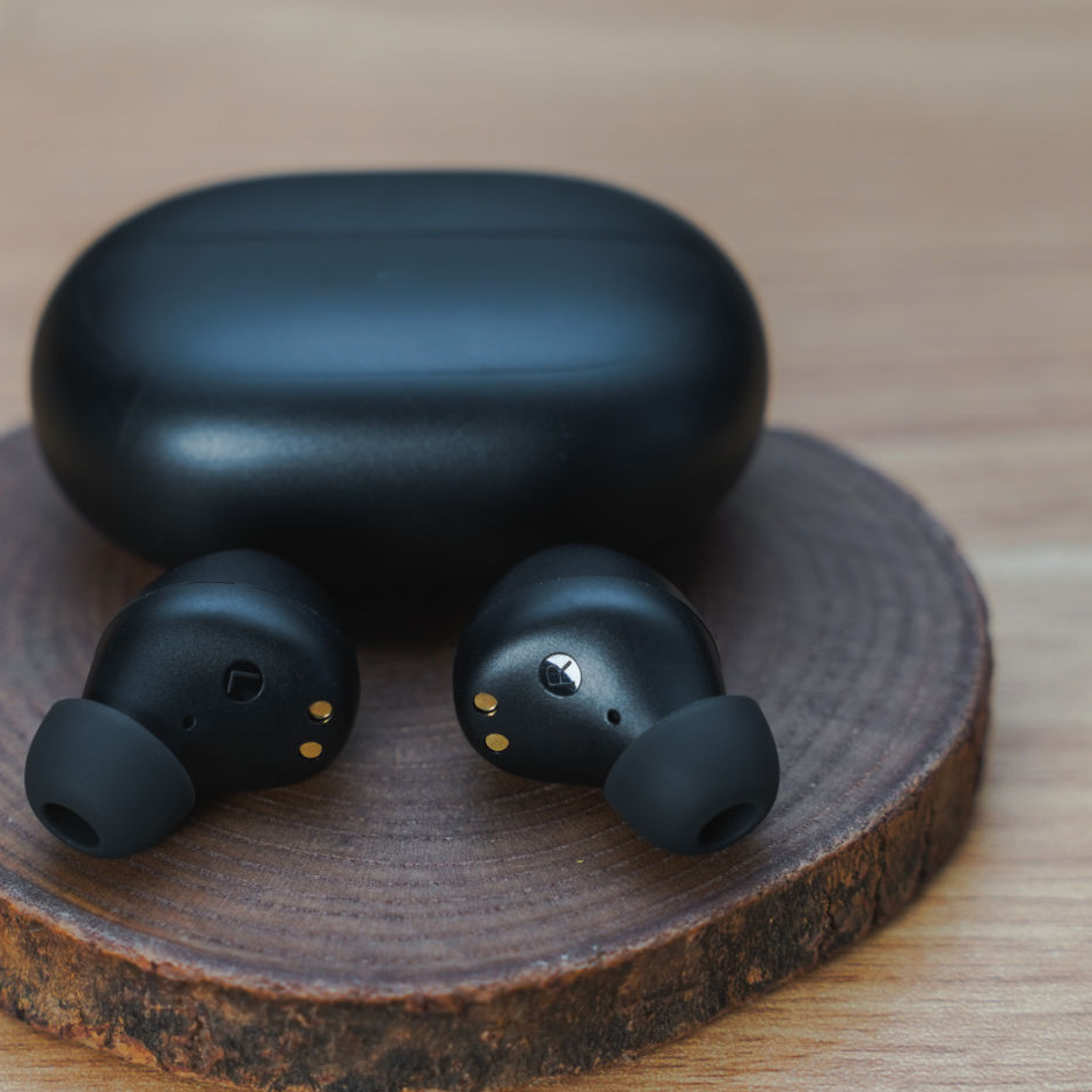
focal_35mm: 101
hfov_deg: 17.2
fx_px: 3605
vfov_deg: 17.2
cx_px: 413
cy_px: 590
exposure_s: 1/100
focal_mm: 70
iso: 250
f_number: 5.6
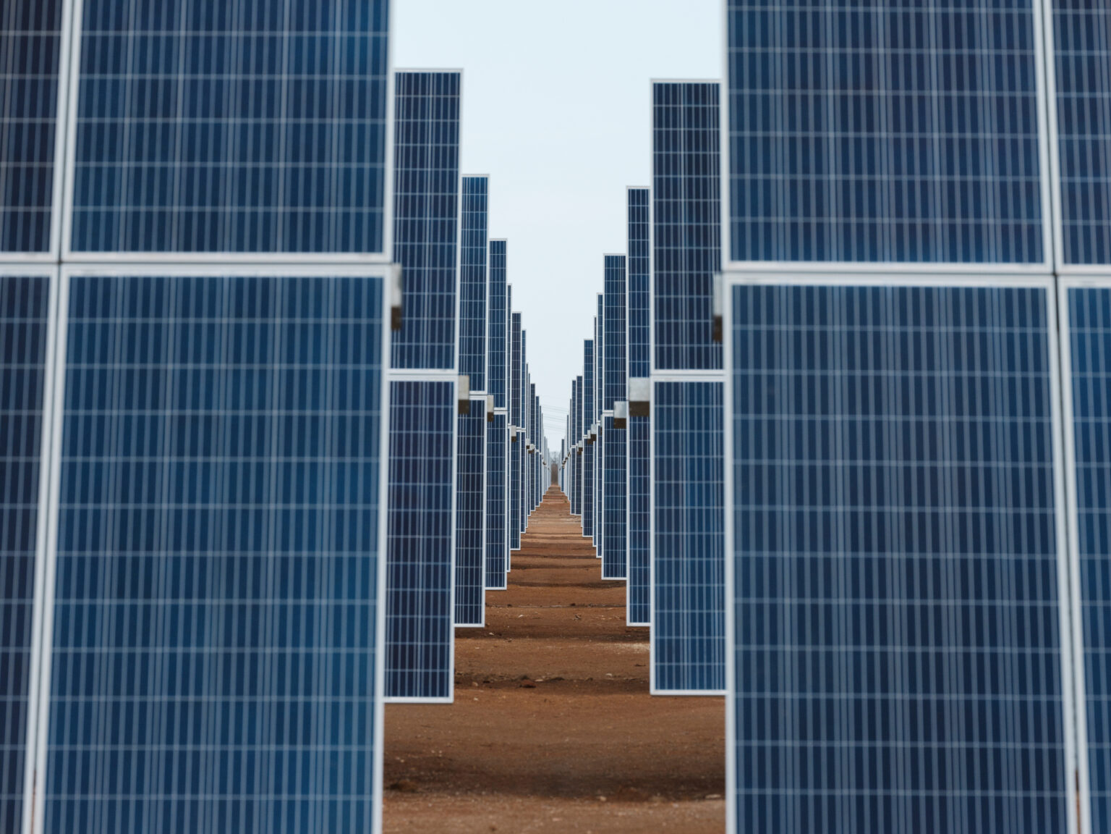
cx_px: 556
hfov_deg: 10.0
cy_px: 417
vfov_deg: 7.5
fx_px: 6355
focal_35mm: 198
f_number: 10
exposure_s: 1/500
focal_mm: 250
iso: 400
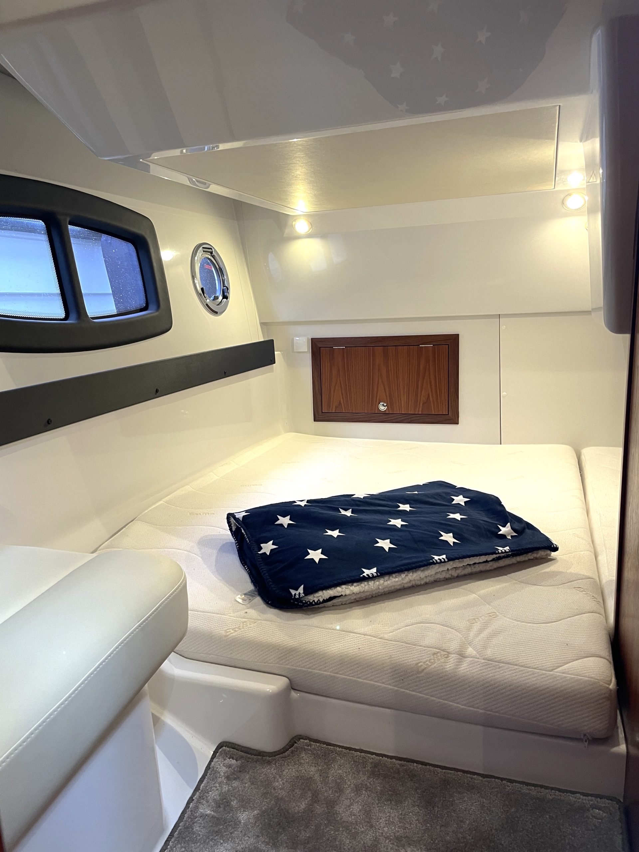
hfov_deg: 53.1
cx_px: 320
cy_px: 426
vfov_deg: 67.3
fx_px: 640
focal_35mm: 26
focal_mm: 4.2
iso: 160
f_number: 1.6
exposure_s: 1/60
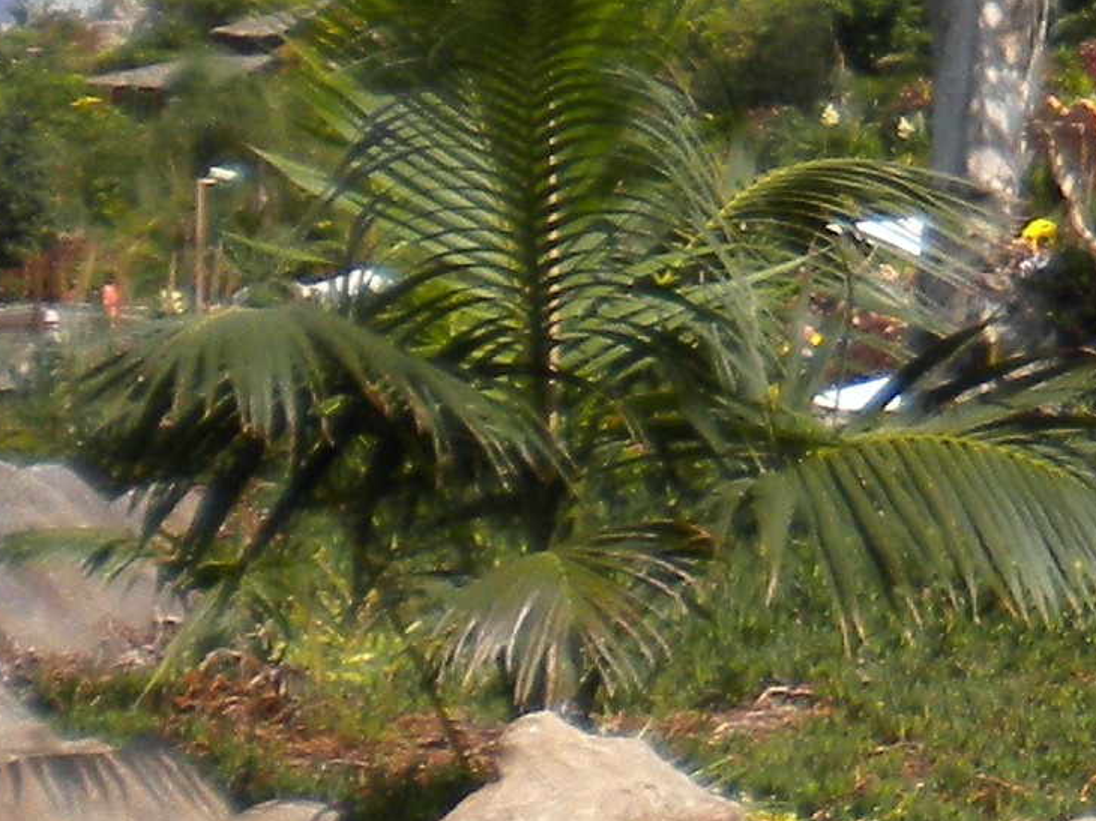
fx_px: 5539
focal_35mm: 175
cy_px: 345
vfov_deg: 8.5
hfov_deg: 9.8
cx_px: 2716
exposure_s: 1/910
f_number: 4.6
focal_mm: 6.3
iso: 80
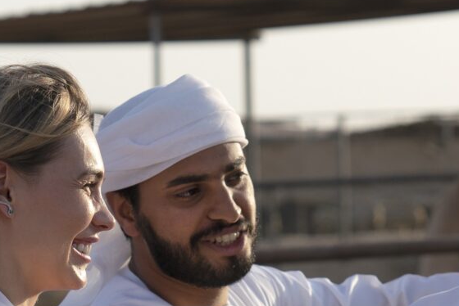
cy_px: 324
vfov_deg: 5.4
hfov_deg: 8.0
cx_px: 325
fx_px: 3266
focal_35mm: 256
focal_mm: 70
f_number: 4.5
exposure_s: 1/1000
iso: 200
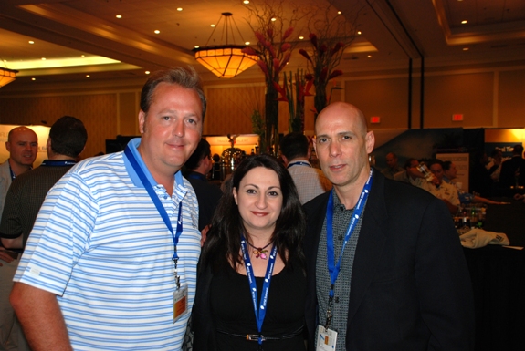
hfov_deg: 49.5
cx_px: 262
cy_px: 176
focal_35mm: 39
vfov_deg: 34.3
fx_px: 569
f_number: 4
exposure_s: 1/60
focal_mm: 26
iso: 200
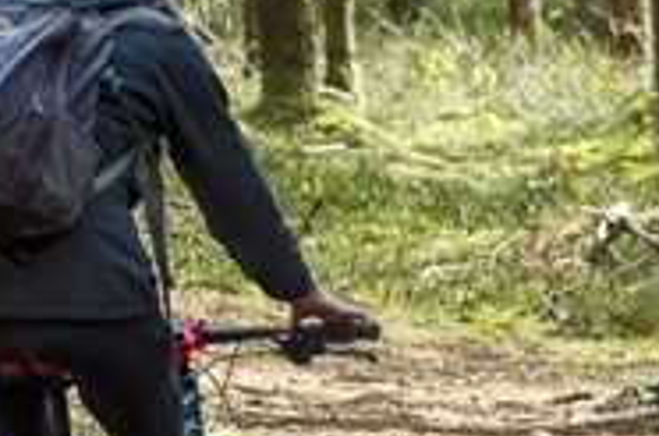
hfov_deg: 3.6
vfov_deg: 2.4
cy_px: 409
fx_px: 10371
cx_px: 128
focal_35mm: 568
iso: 200
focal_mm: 87.5
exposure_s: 1/180
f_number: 4.5
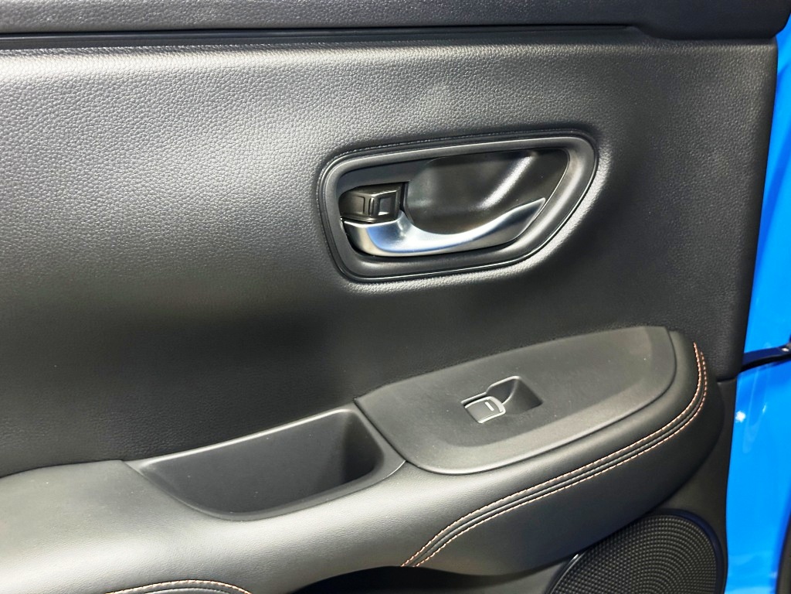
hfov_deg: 39.7
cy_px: 297
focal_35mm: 48
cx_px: 396
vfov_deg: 30.3
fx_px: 1097
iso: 640
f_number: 1.78
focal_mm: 6.86
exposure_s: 1/24
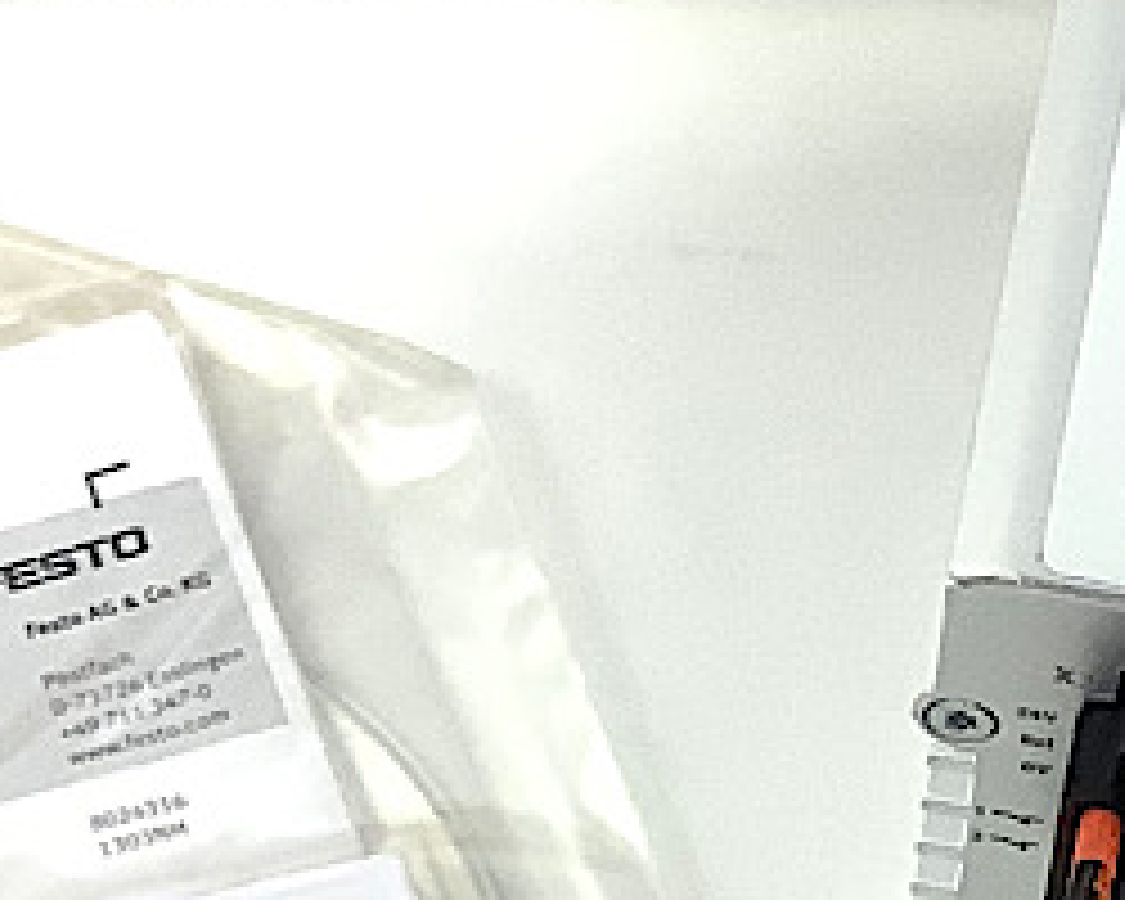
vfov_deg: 10.7
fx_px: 4795
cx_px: 628
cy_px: 288
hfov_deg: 13.4
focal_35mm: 144
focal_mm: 3.3
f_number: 2.4
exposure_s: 1/100
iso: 100
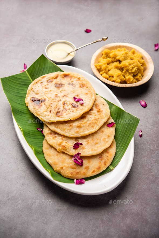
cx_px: 80
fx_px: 397
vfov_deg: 33.4
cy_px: 119
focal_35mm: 60
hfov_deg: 22.6
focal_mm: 60
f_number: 5
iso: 100
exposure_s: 1/125
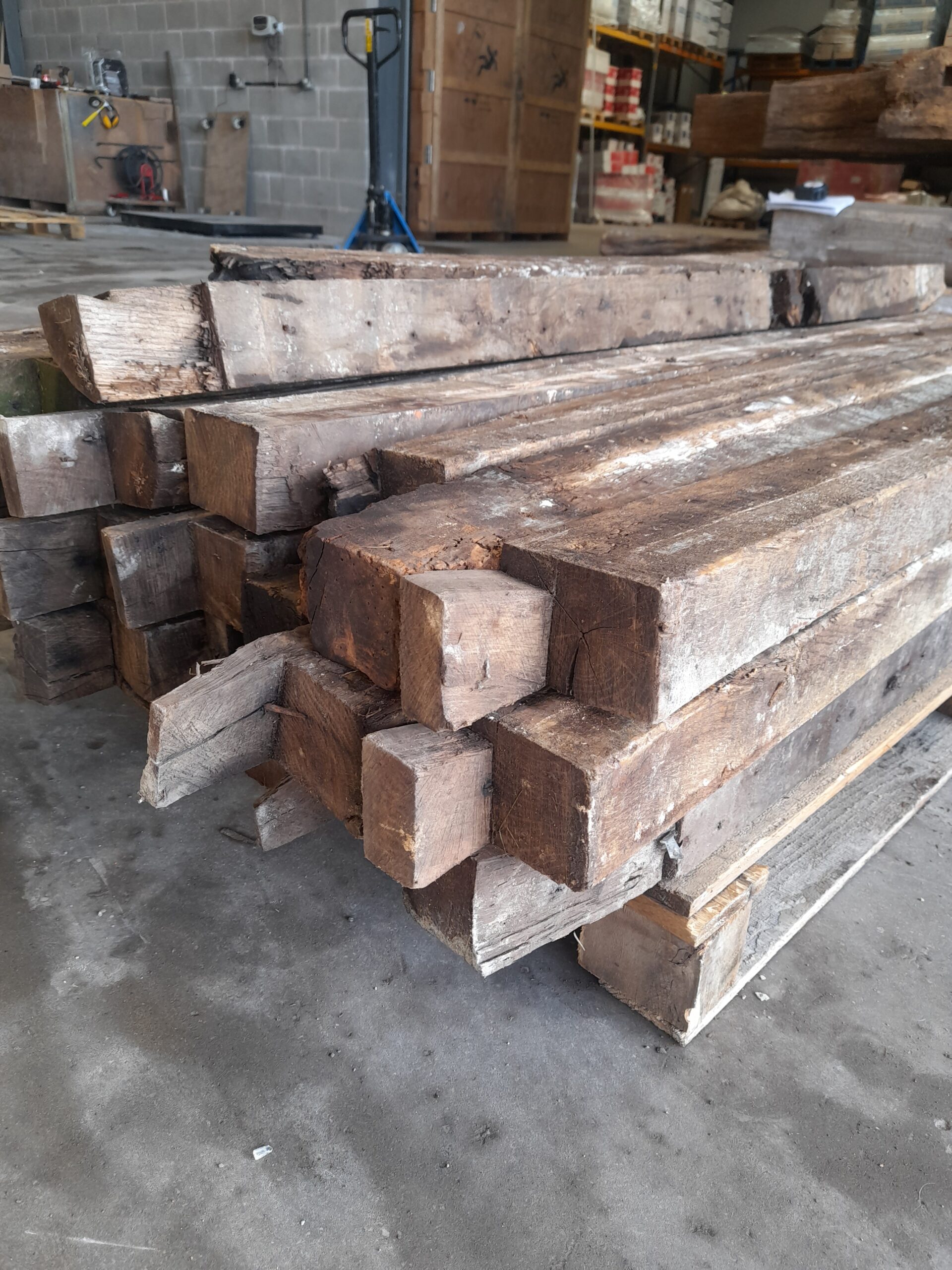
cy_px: 635
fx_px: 917
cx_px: 476
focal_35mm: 25
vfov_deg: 69.4
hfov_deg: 54.9
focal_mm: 4.6
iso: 40
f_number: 2
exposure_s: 1/50
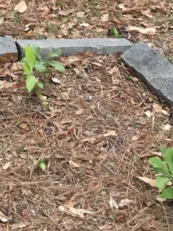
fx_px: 1107
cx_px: -66
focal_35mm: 166
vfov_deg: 10.4
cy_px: -304
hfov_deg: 8.8
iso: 25
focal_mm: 4.15
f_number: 2.2
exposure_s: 1/40
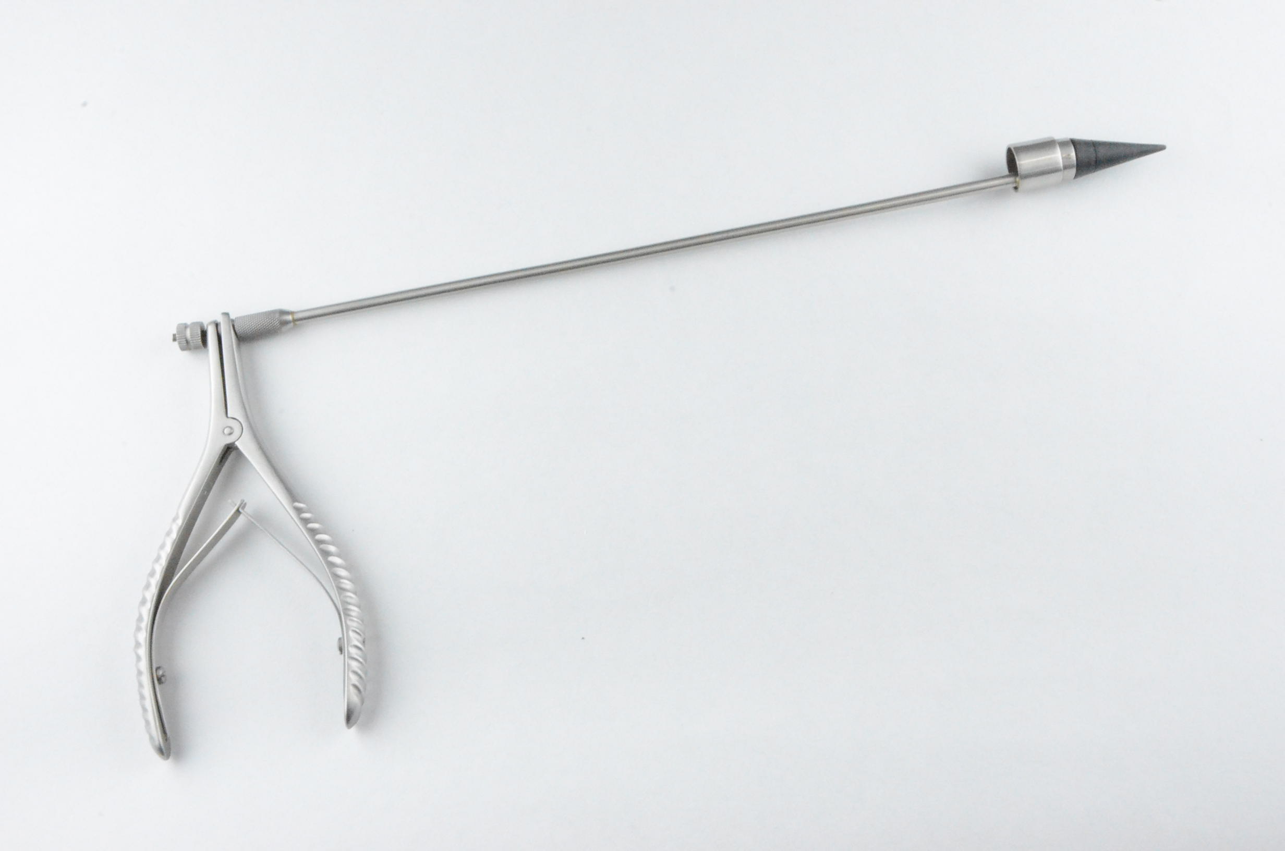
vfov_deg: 25.6
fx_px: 1870
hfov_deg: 37.9
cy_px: 426
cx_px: 642
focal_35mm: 52
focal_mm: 35
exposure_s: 1/100
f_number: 29
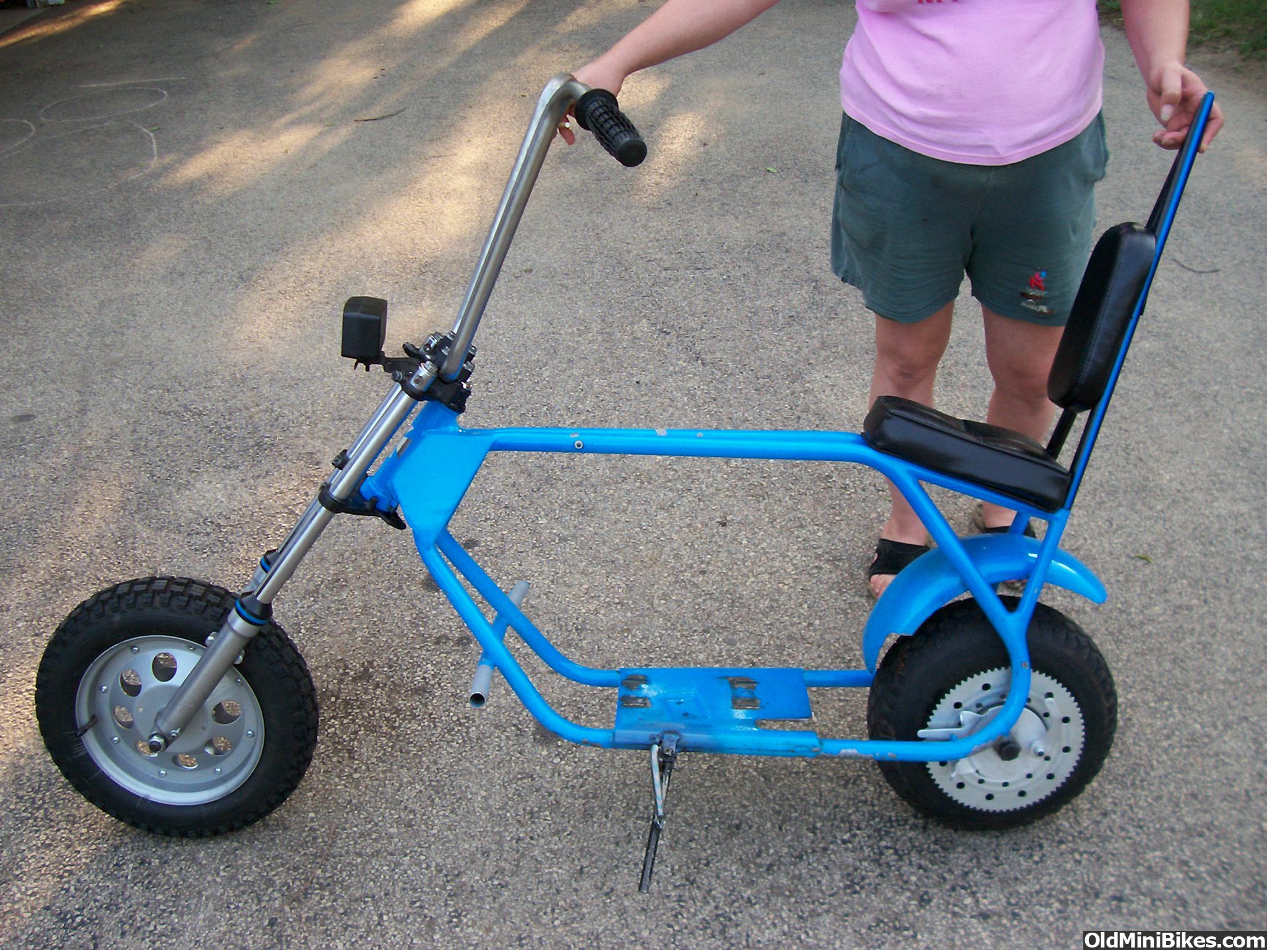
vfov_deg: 41.8
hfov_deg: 54.0
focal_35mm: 34
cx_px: 634
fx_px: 1244
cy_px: 475
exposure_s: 1/96.3
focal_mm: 5.6
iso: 80
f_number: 2.7
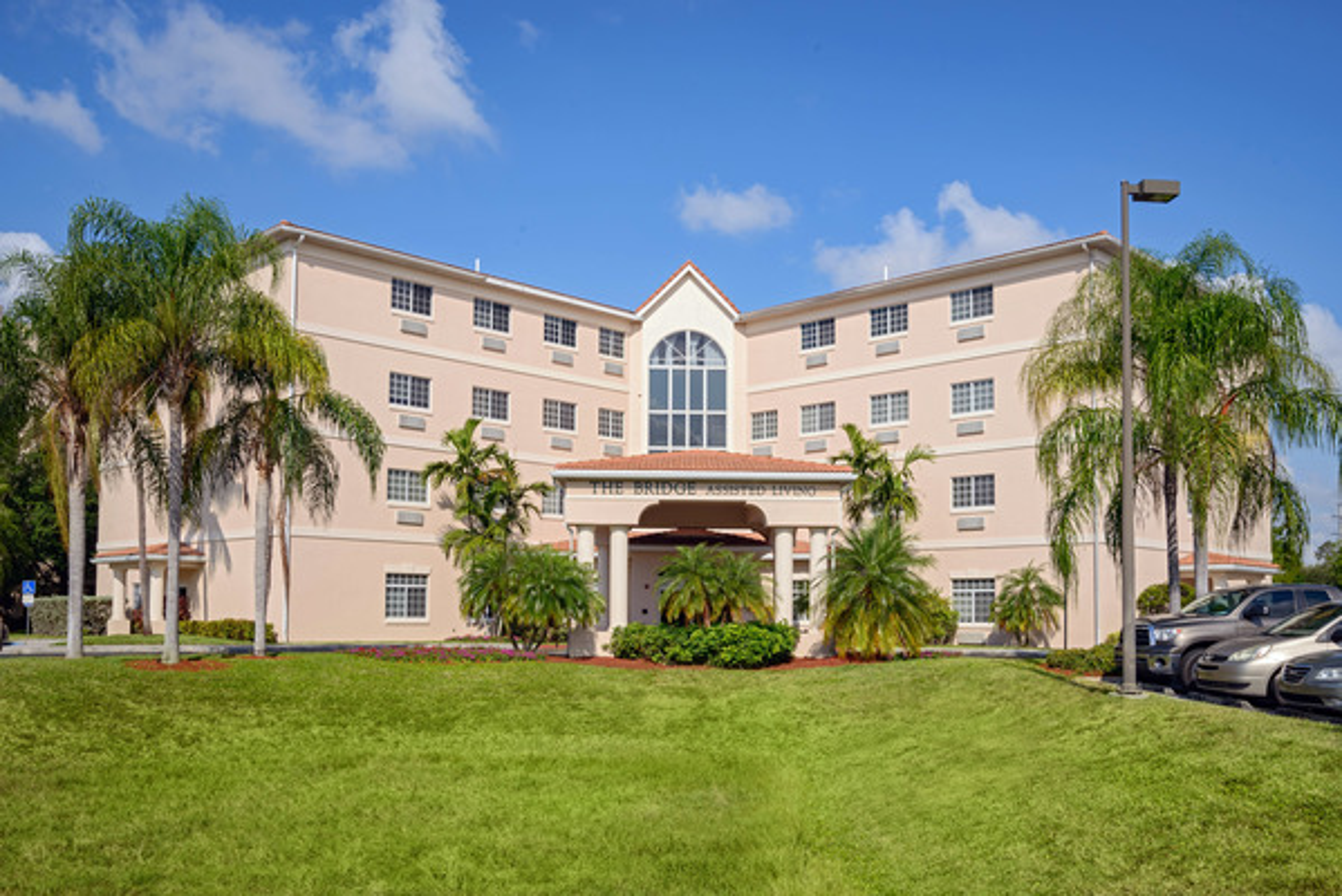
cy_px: 448
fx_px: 1119
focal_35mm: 30
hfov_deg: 61.9
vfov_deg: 43.7
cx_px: 671
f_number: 13
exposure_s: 1/400
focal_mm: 30
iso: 200
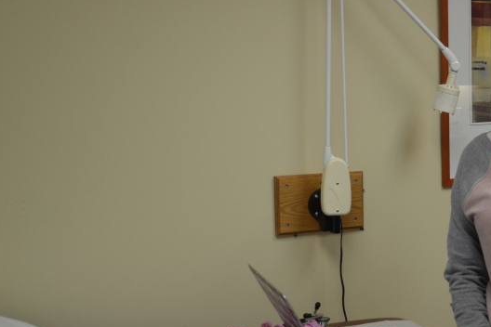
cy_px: 165
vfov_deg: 21.2
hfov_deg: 29.7
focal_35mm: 64
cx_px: 471
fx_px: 873
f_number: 4.5
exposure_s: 1/80
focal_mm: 22
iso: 400
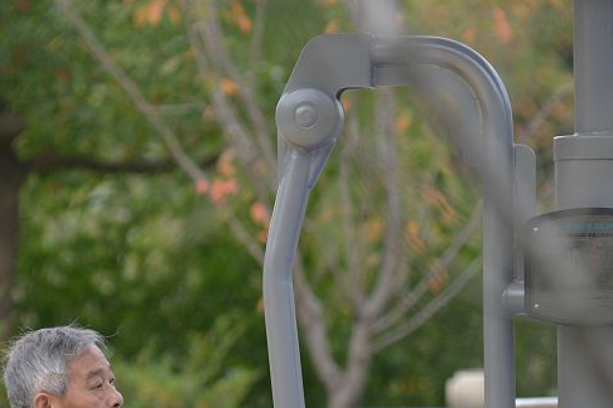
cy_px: 397
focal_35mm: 494
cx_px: 338
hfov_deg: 4.2
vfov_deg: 2.8
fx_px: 8411
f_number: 4
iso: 800
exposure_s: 1/1000
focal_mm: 200
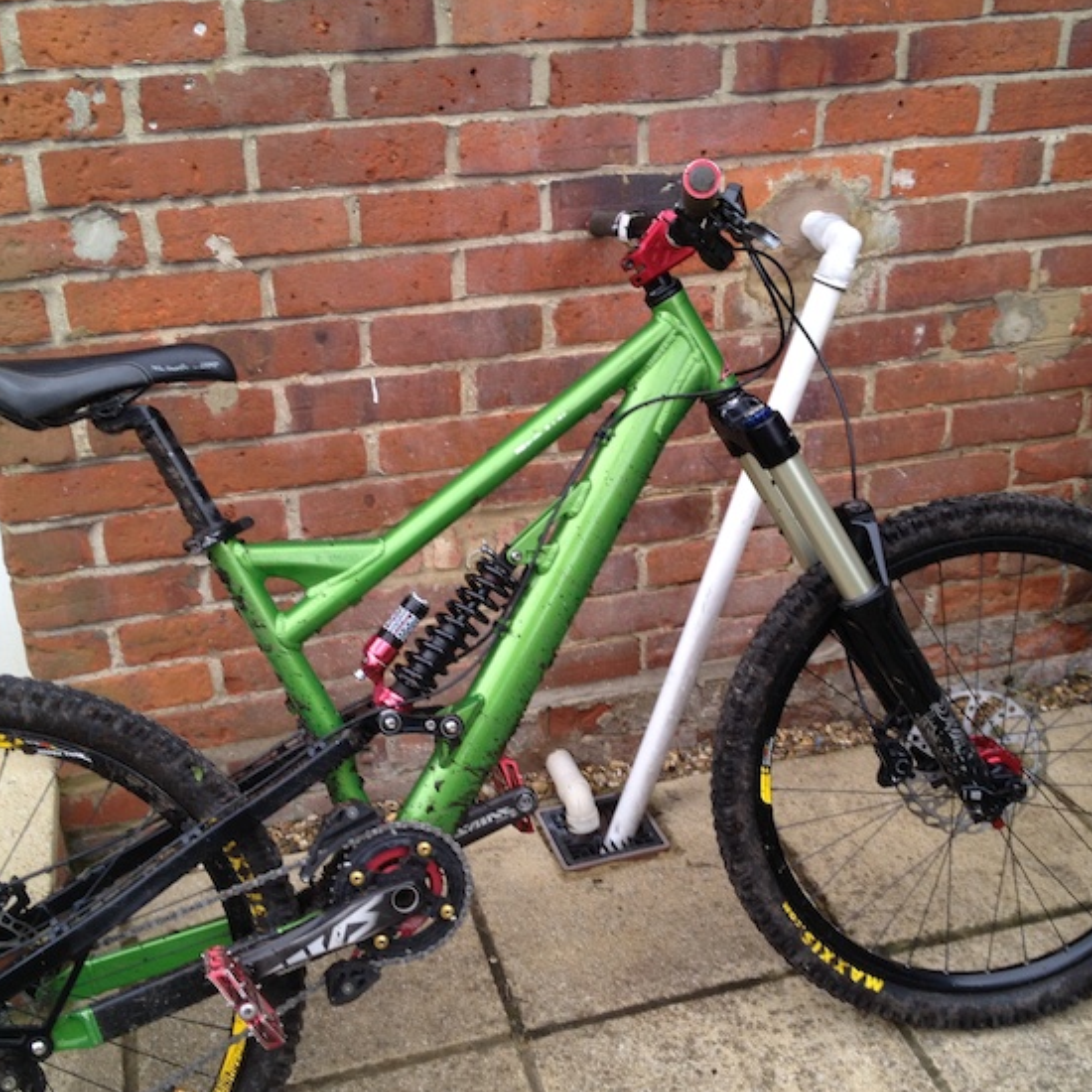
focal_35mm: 45
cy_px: 572
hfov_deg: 37.5
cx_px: 602
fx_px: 1606
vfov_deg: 37.5
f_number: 2.4
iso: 50
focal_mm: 4.28
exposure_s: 1/120
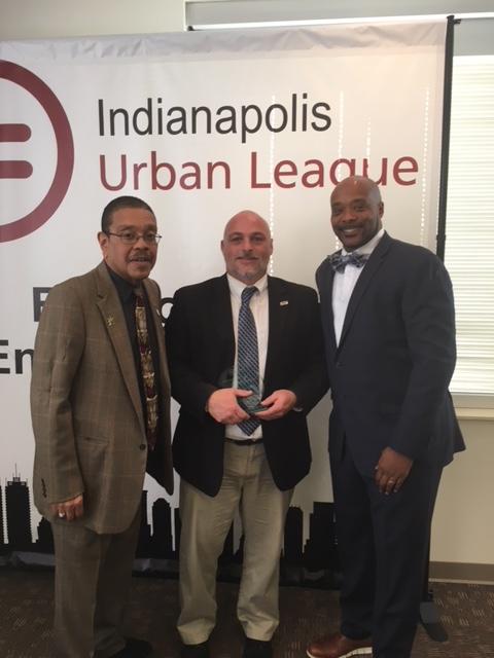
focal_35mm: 29
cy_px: 329
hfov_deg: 48.2
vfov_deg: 61.7
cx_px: 247
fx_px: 552
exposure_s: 1/30
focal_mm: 4.15
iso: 50
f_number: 2.2
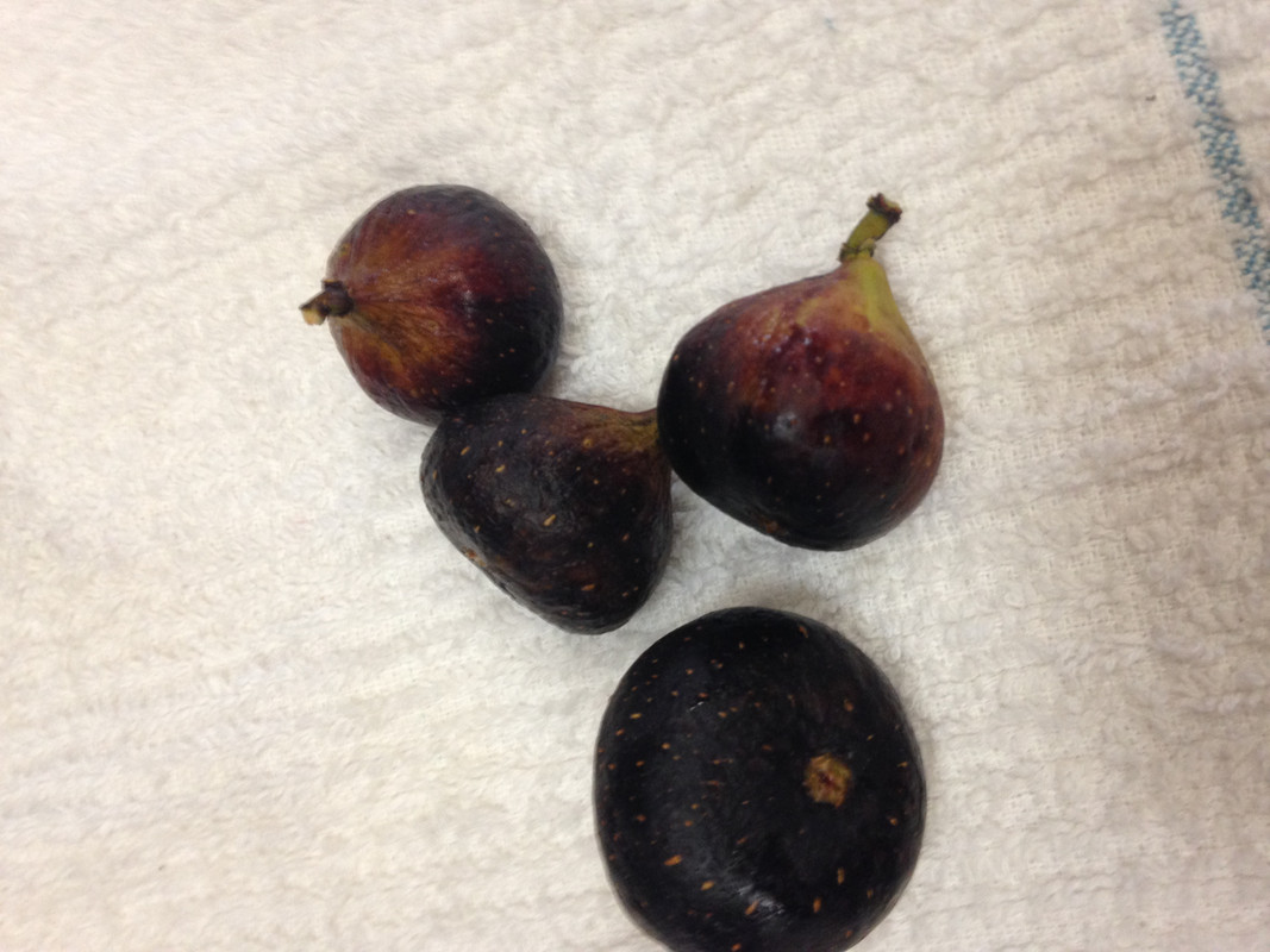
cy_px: 476
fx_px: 1211
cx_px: 635
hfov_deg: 55.4
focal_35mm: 33
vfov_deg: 42.9
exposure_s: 1/20
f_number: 2.4
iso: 160
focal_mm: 4.12
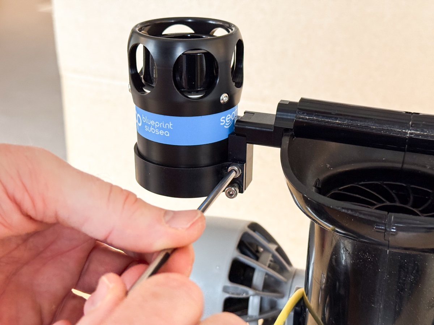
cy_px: 162
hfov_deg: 39.7
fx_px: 602
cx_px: 217
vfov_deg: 30.3
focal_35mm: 48
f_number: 1.8
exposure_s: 1/50
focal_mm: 6.76
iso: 100
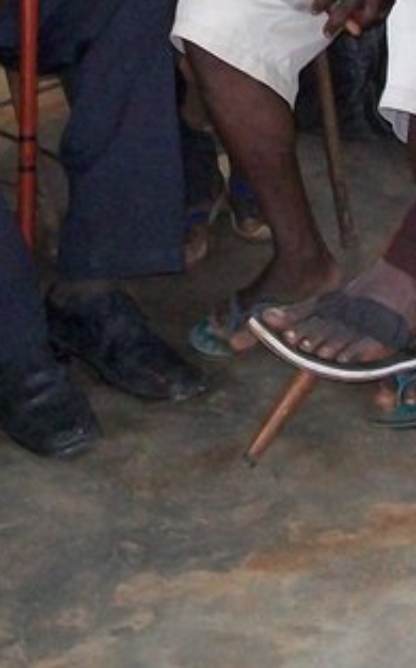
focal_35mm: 125
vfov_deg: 16.3
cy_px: -45
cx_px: 90
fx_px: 2273
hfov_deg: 10.4
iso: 160
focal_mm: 6
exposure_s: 1/125
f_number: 2.7
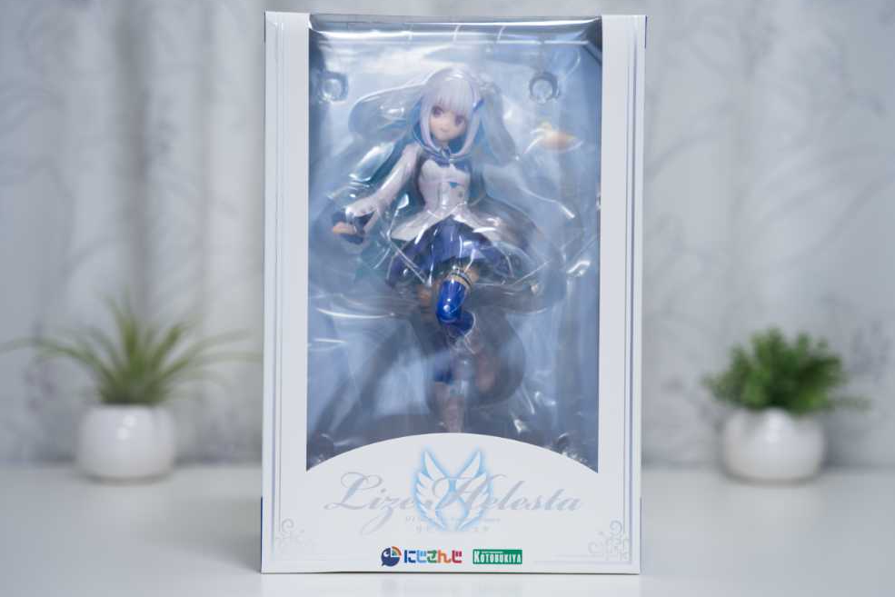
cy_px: 297
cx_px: 453
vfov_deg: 20.0
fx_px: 1691
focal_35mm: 68
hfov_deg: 29.7
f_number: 2.8
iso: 320
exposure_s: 1/125
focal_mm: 67
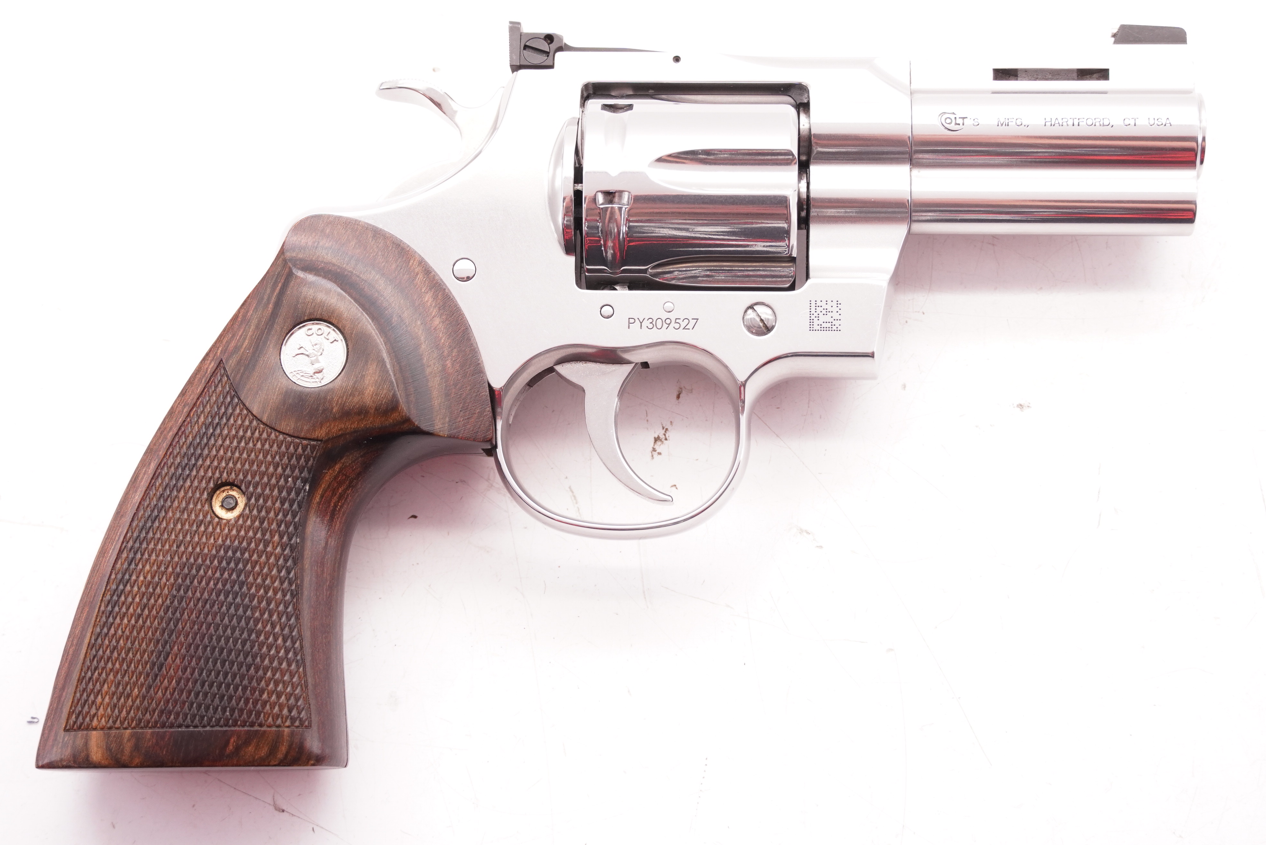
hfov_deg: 29.6
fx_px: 2393
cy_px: 403
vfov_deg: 20.0
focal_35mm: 68
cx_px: 626
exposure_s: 1/125
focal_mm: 42
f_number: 5.6
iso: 1000
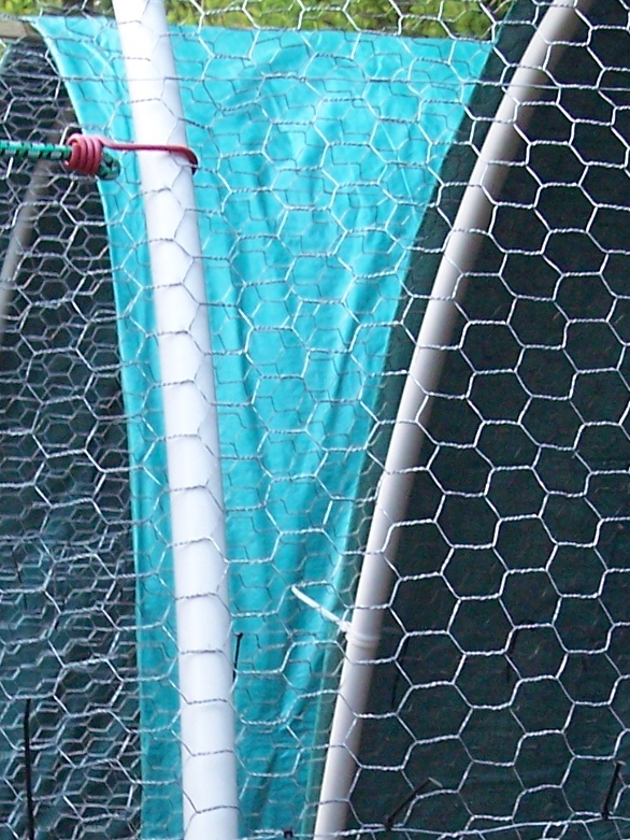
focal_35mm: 115
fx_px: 2790
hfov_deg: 12.8
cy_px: 878
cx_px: 121
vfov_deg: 16.7
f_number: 3.4
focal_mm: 8
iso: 200
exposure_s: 1/20
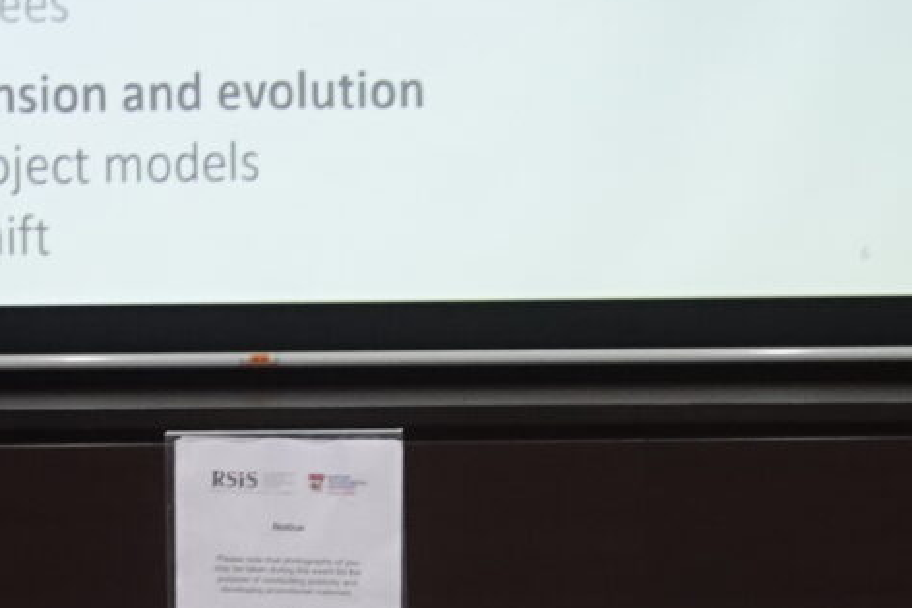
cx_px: 230
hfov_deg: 7.9
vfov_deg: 5.3
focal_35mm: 261
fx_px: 6611
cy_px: 245
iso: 400
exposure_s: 1/50
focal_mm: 17.88
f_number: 4
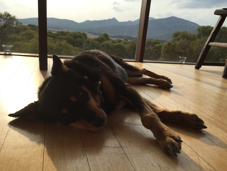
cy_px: 86
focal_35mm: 29
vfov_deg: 48.2
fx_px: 190
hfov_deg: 61.7
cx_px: 114
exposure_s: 1/1163
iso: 32
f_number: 2.2
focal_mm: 4.15
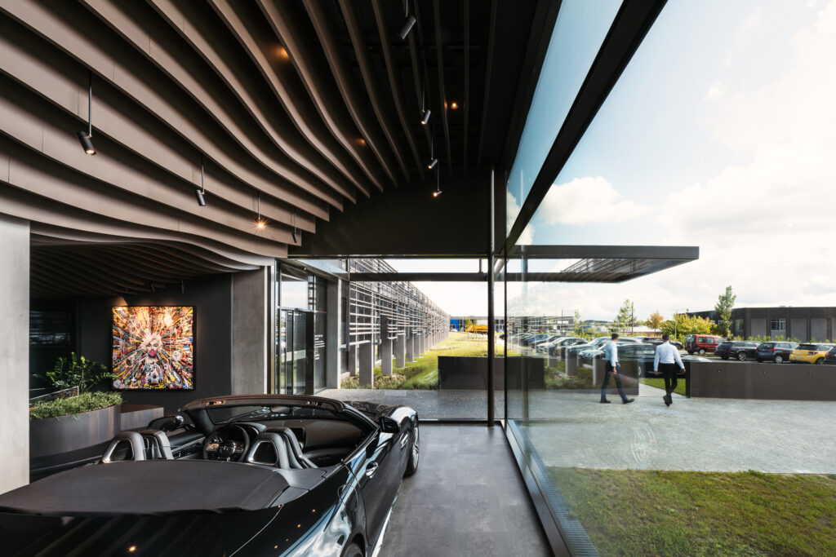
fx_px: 325
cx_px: 418
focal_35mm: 14
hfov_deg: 104.2
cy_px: 278
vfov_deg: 81.2
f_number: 18
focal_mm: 14
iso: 160
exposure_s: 1/30
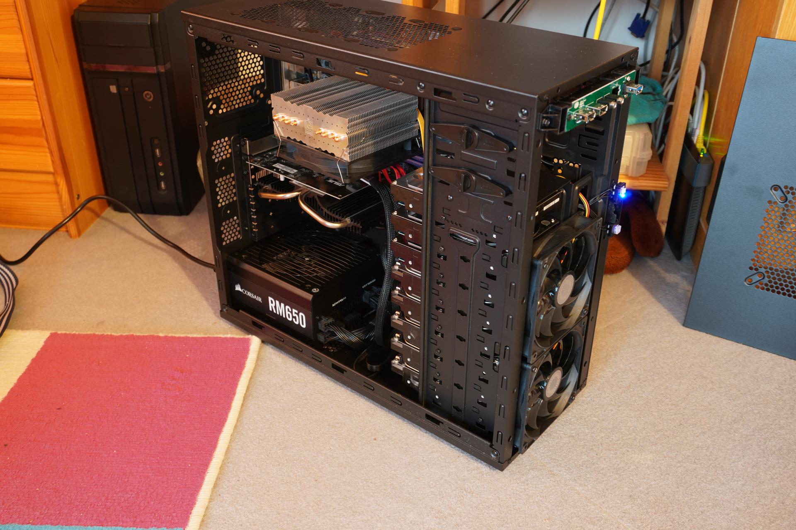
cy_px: 265
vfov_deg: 38.4
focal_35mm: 34
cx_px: 398
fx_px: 763
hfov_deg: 55.1
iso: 100
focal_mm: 23
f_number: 5
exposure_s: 10
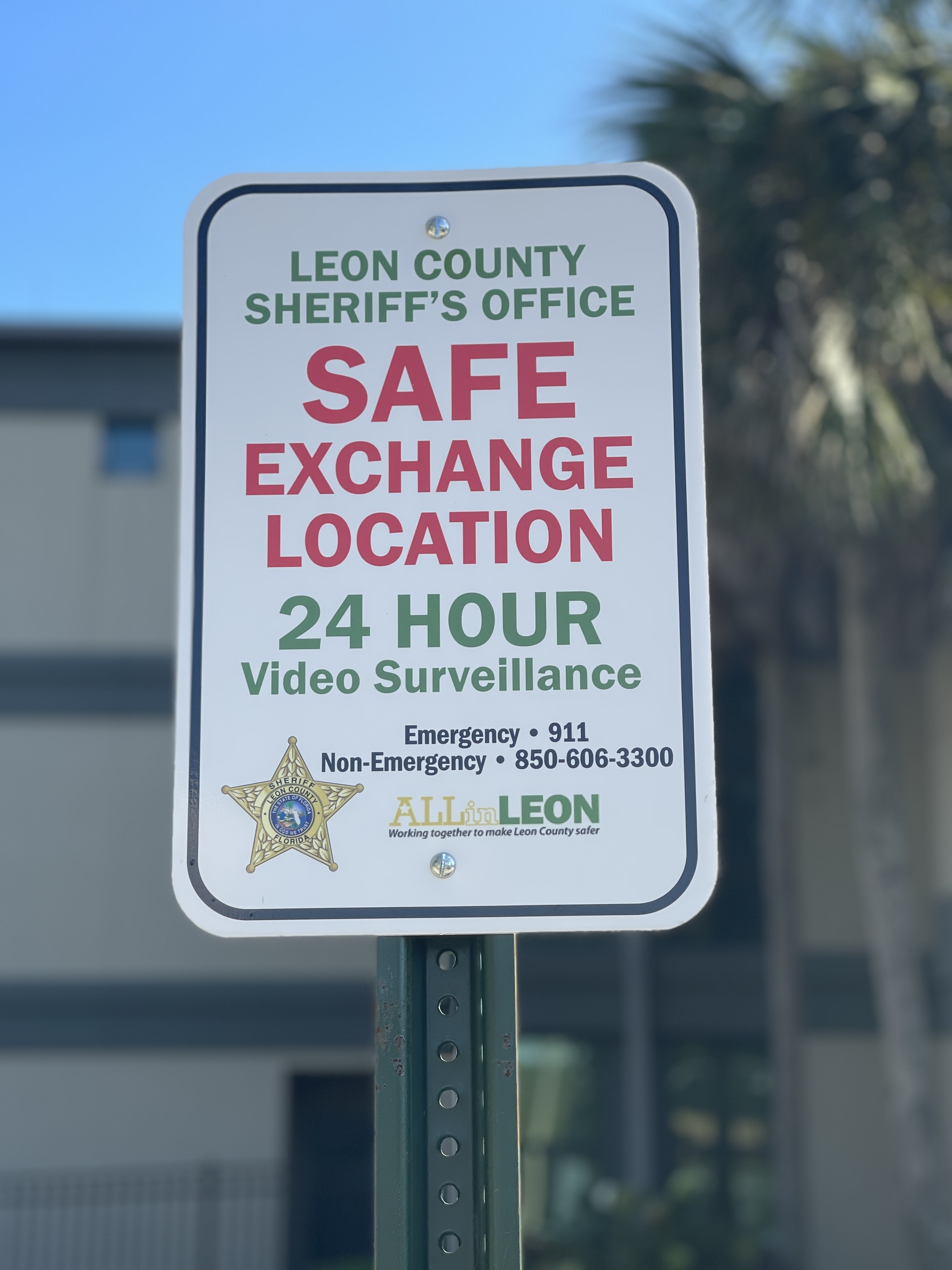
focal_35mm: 64
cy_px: 635
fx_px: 2347
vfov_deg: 30.3
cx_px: 476
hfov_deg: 22.9
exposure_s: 1/657
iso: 32
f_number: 2.2
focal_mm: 7.5
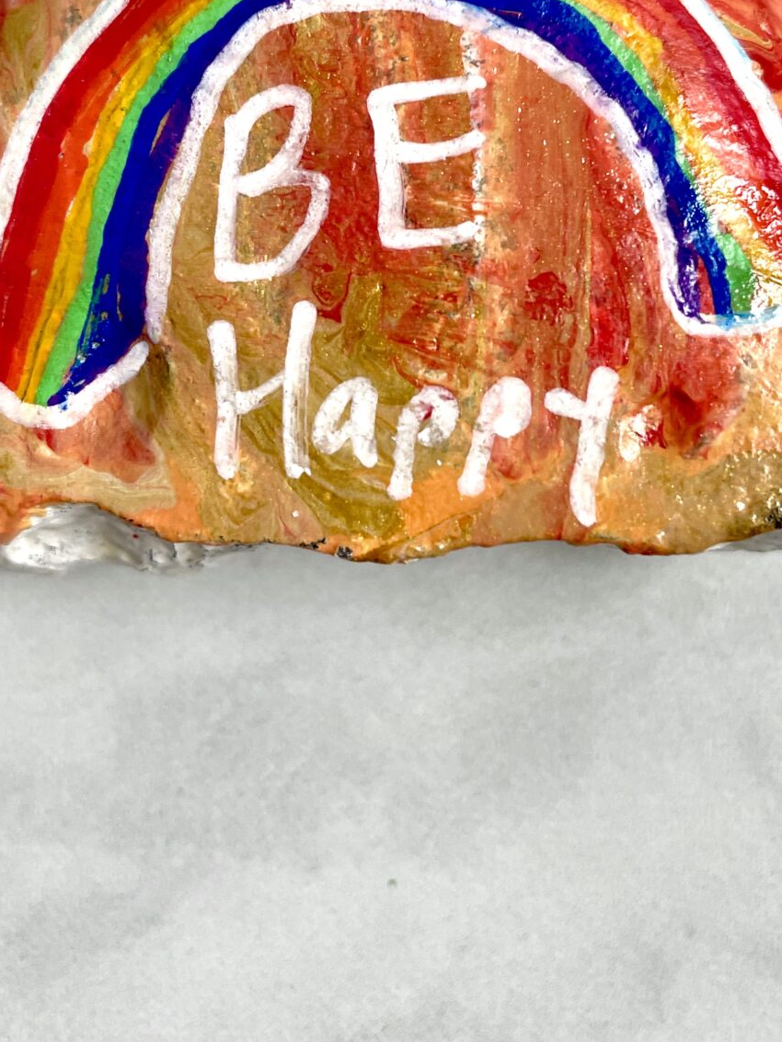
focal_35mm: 47
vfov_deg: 39.2
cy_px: 241
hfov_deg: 30.9
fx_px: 1415
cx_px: 360
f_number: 1.6
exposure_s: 1/121
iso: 40
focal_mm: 4.2
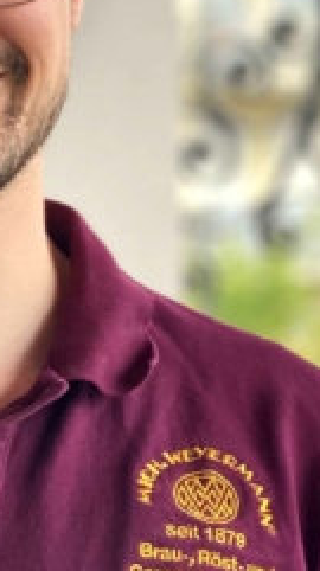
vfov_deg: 10.8
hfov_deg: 6.1
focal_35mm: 200
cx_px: 197
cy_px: 194
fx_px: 3026
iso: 20
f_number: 2
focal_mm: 6
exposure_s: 1/155
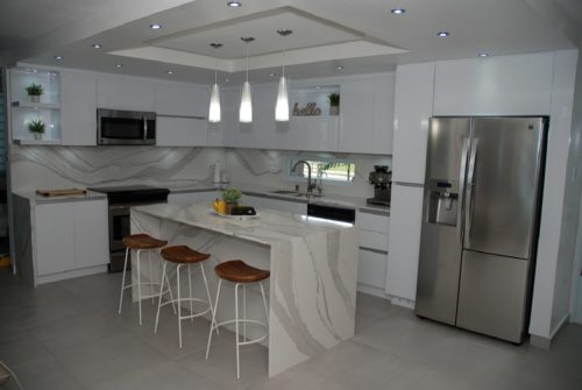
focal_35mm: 27
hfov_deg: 67.3
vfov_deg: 48.1
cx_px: 291
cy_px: 195
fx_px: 437
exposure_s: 1/60
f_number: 4
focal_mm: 18
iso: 100
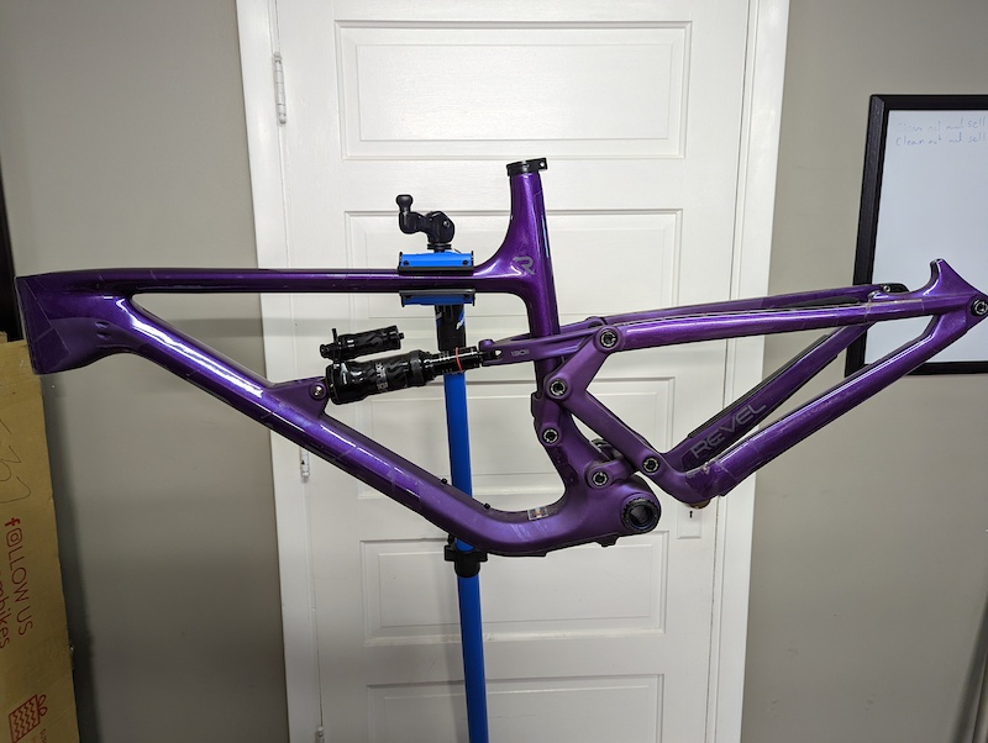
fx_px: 686
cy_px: 372
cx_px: 494
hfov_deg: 71.5
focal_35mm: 24
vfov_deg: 56.9
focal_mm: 6.81
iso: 165
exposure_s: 1/24
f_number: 1.85
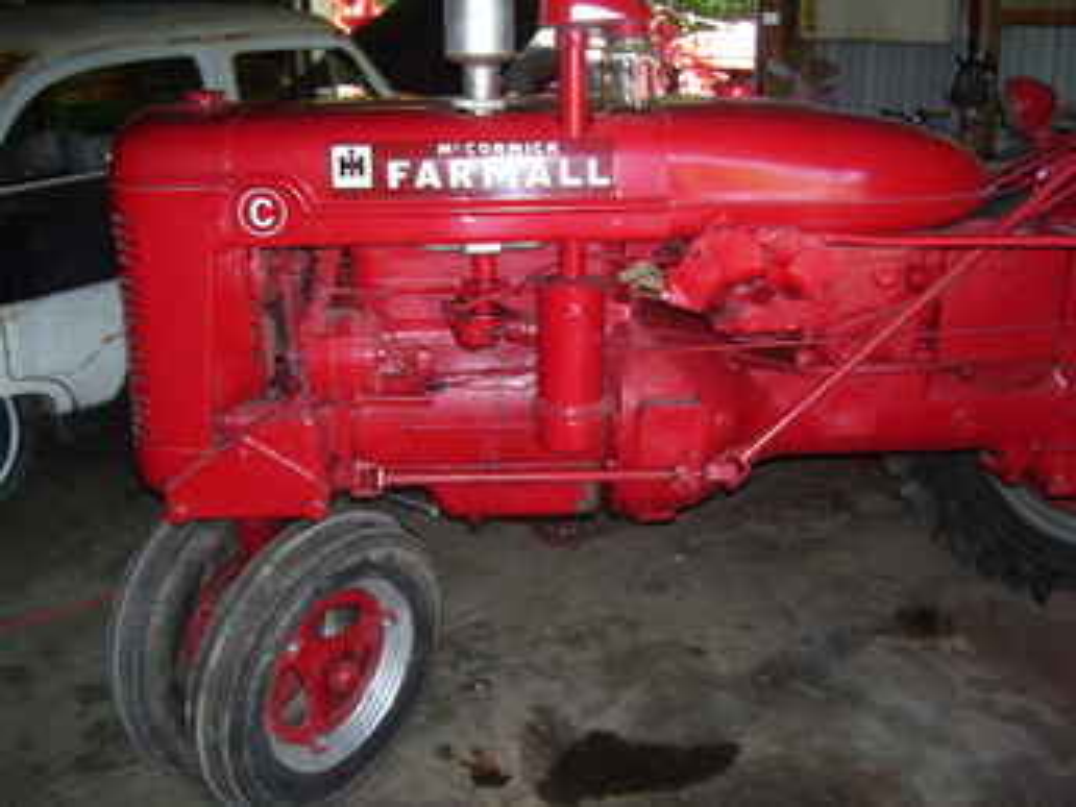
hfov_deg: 50.1
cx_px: 538
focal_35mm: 37
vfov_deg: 38.7
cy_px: 404
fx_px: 1150
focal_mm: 6
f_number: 2.7
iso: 80
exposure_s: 1/60
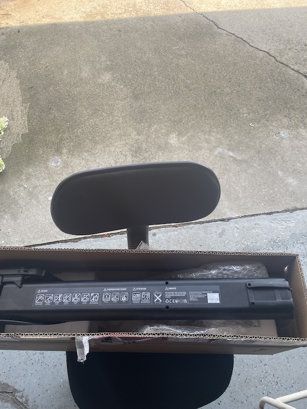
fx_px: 307
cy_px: 204
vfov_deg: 67.3
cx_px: 154
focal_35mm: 26
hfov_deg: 53.1
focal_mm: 4.2
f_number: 1.6
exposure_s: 1/274
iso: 32
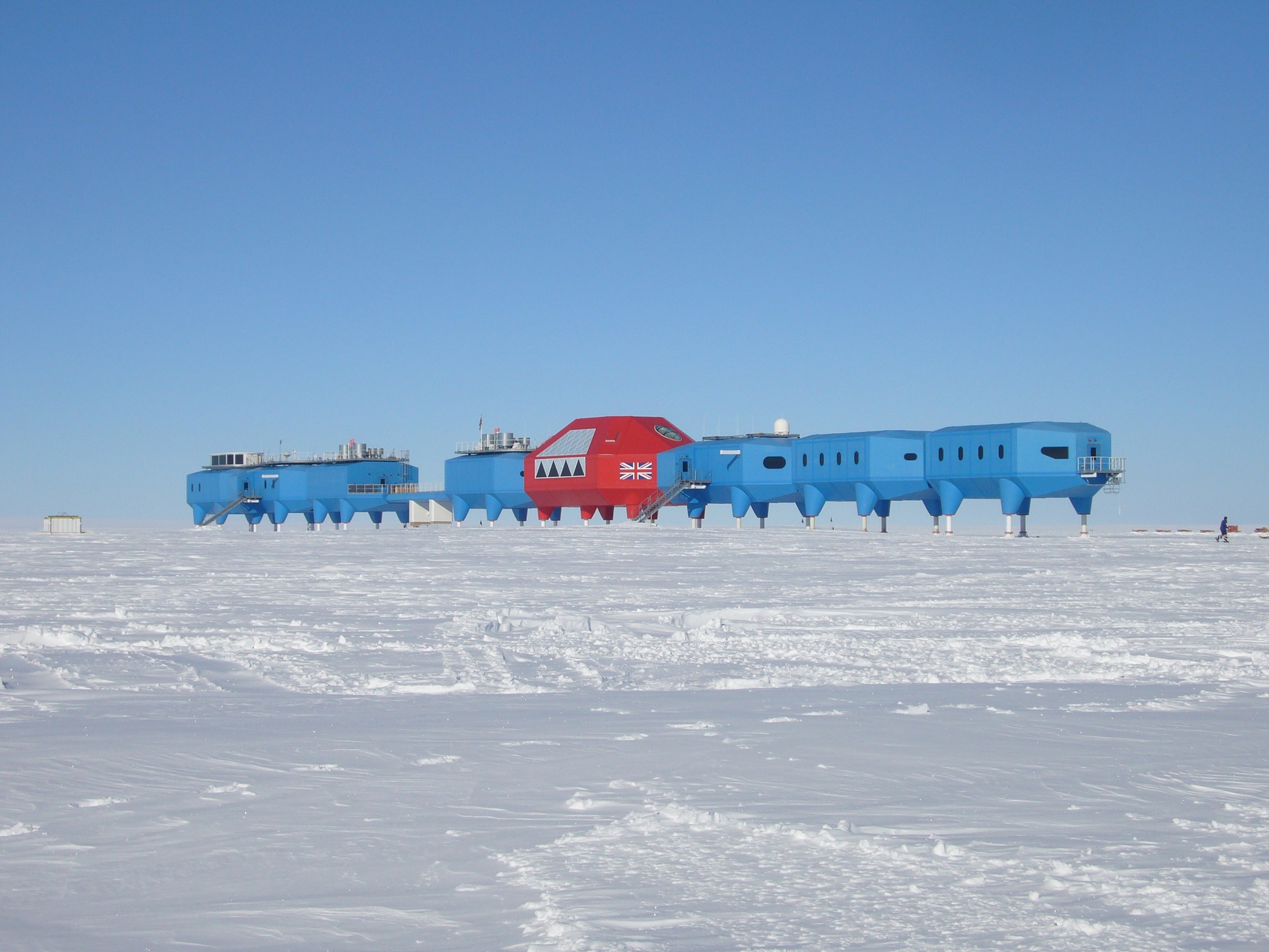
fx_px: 2493
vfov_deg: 21.6
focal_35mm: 68
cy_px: 476
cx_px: 634
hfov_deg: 28.6
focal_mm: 11.2
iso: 80
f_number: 9
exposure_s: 1/500
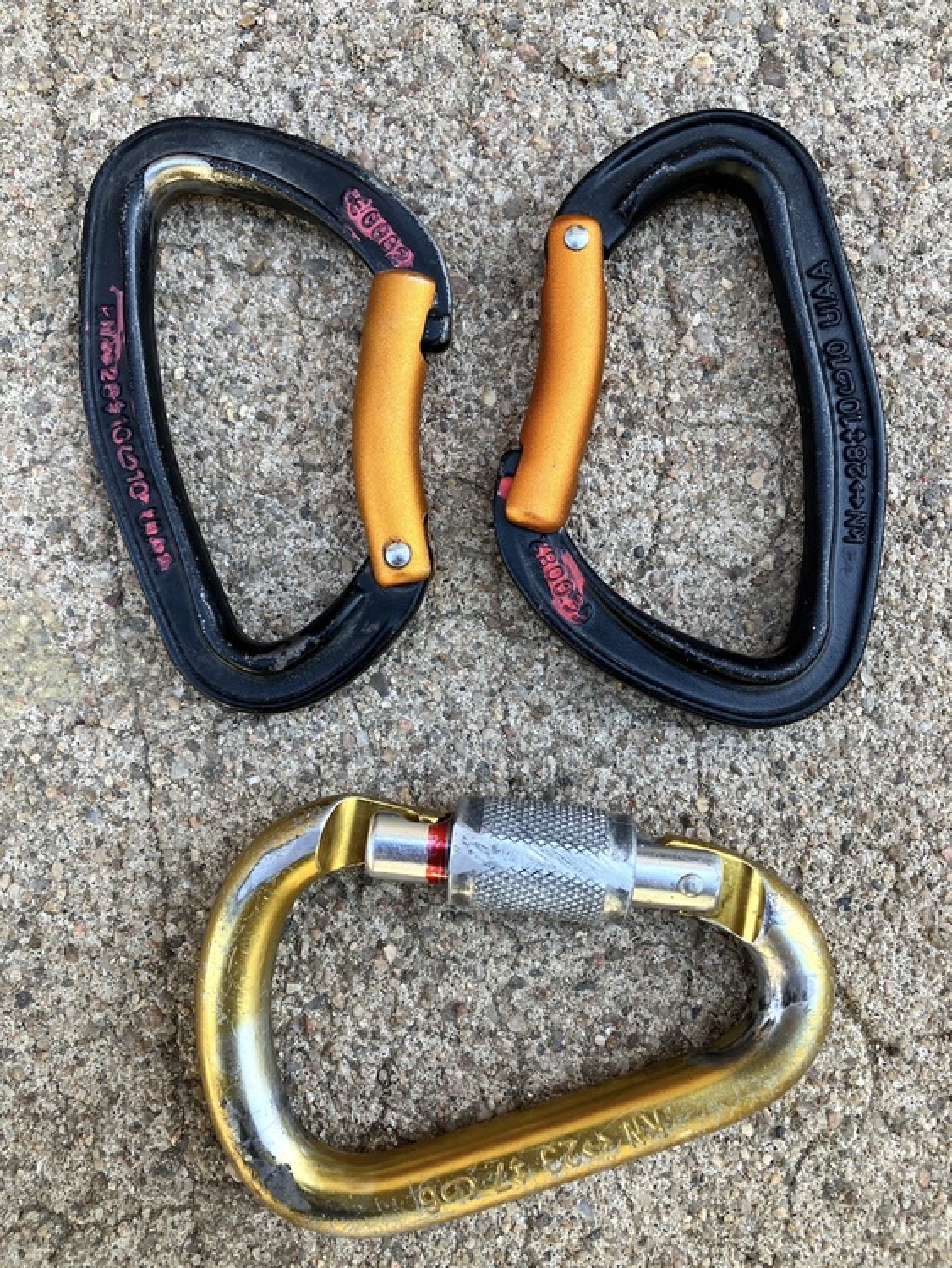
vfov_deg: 63.4
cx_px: 476
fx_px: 1026
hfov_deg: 49.8
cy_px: 634
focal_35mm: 28
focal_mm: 3.99
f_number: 1.8
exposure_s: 1/121
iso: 50
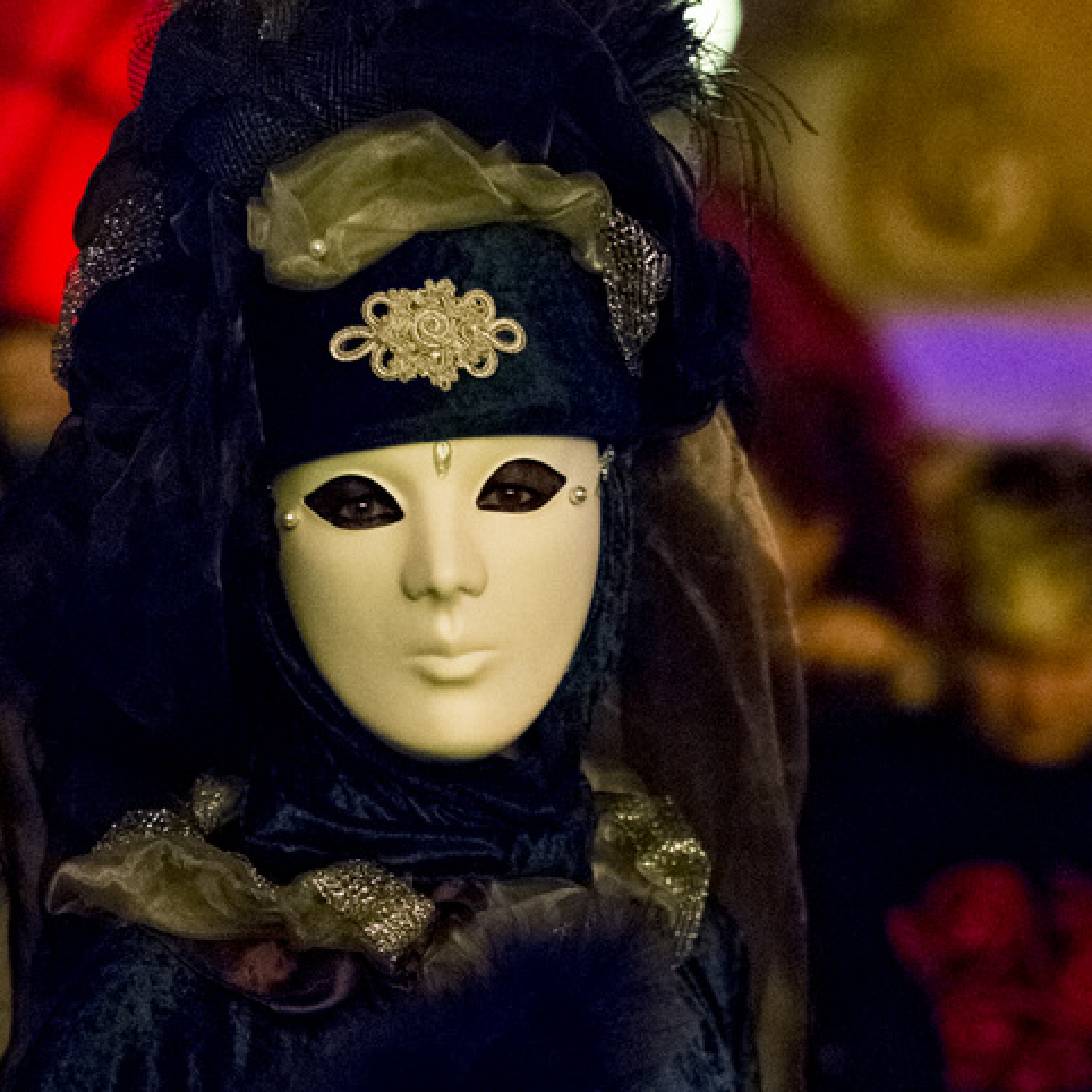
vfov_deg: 10.8
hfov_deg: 10.9
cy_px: 1164
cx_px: 657
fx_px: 5710
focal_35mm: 160
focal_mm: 56
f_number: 1.8
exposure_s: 1/125
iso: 4000
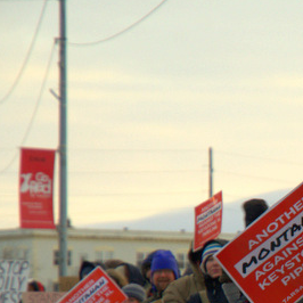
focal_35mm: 325
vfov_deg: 5.4
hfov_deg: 5.4
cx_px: 360
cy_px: 298
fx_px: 3221
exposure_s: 1/200
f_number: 5.6
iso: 200
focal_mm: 85
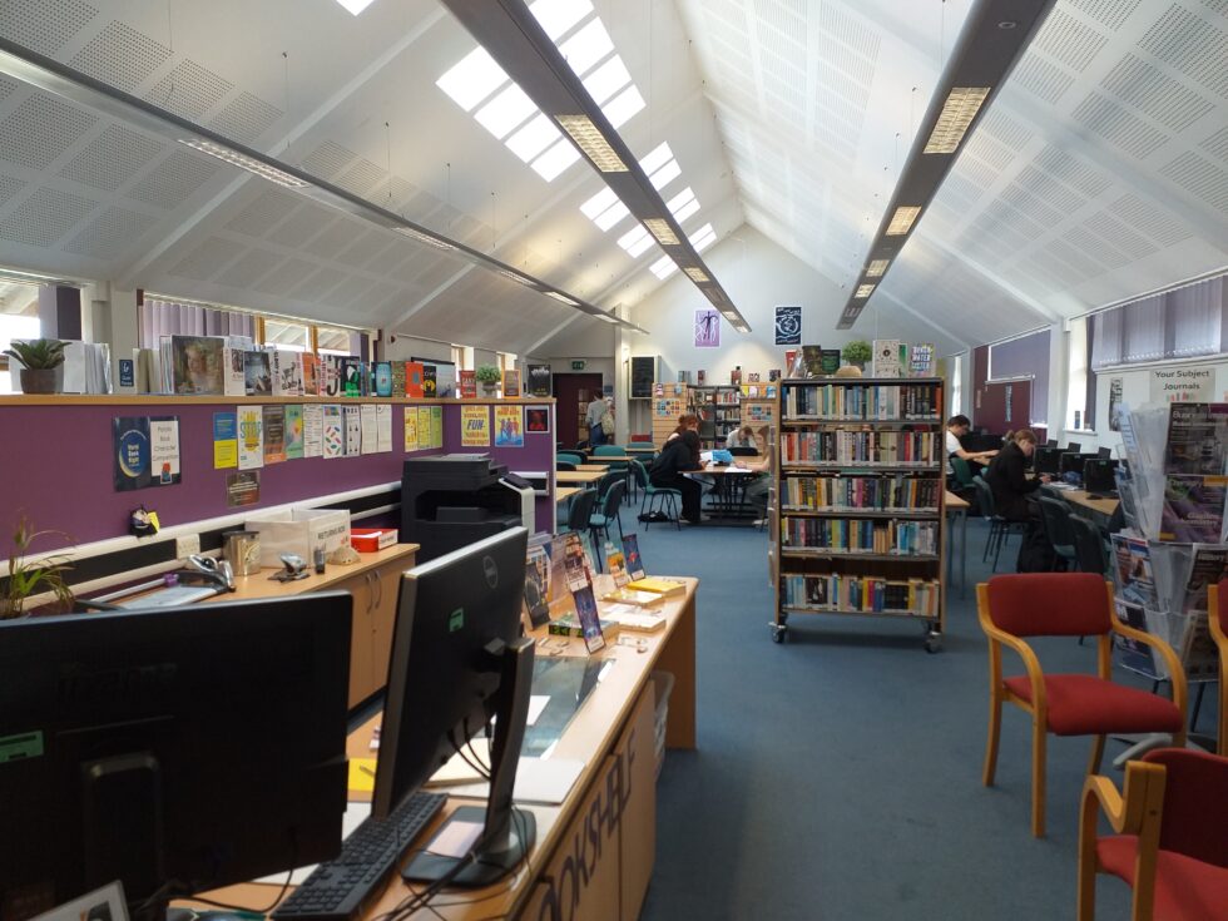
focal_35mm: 27
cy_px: 460
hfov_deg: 65.3
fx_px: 958
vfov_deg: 51.4
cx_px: 614
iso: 64
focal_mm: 3.6
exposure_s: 1/50
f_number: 1.9
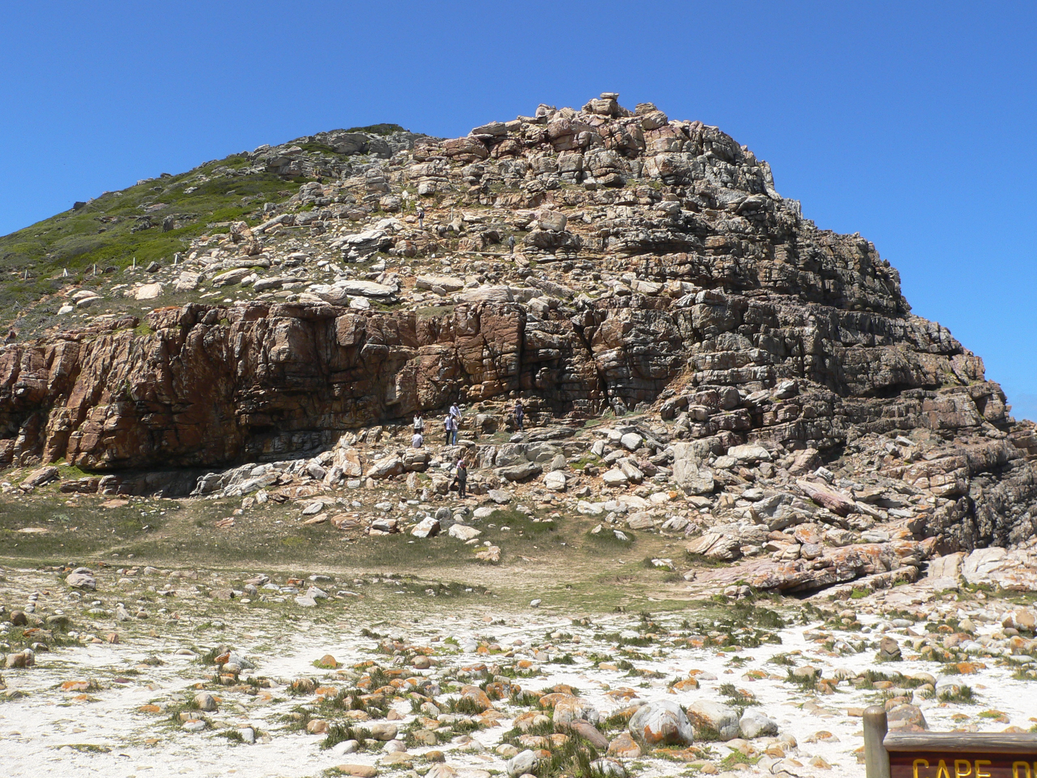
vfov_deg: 39.7
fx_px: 1078
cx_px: 518
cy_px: 389
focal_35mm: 36
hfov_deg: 51.4
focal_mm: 6
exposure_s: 1/500
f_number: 5.2
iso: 80
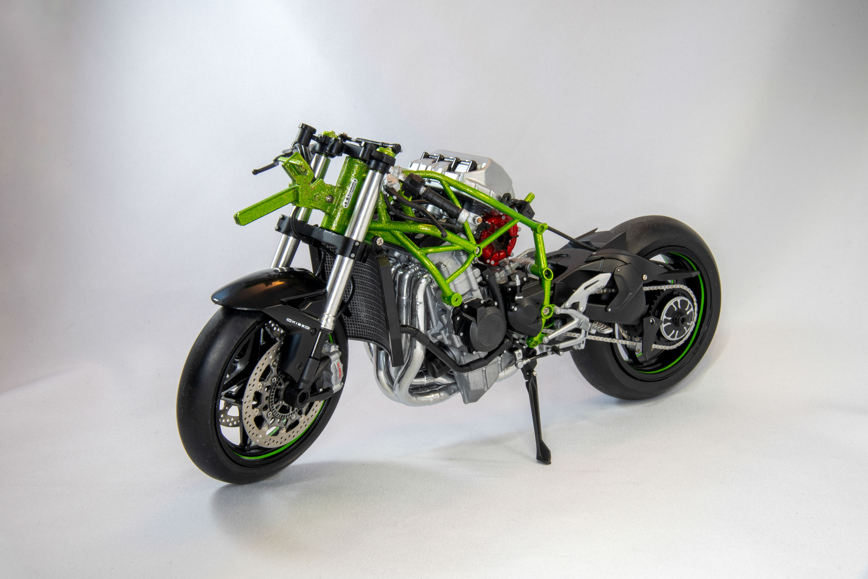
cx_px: 434
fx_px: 1157
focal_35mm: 48
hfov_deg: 41.1
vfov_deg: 28.1
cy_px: 290
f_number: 20
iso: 100
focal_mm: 32
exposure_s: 1/1.67
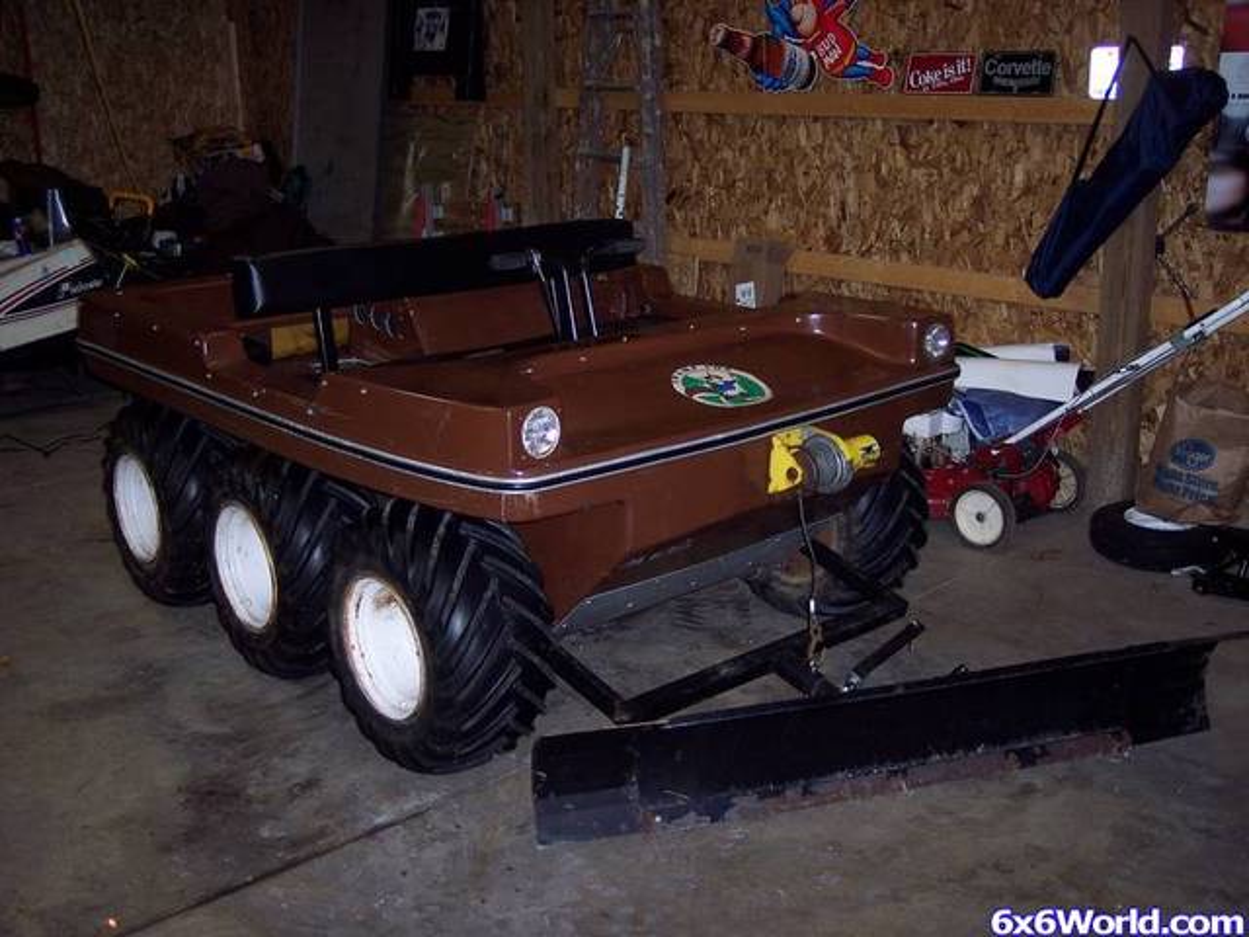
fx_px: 1407
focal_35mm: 39
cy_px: 468
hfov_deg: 47.9
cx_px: 624
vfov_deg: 36.8
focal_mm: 8
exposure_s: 1/60
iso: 100
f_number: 2.8
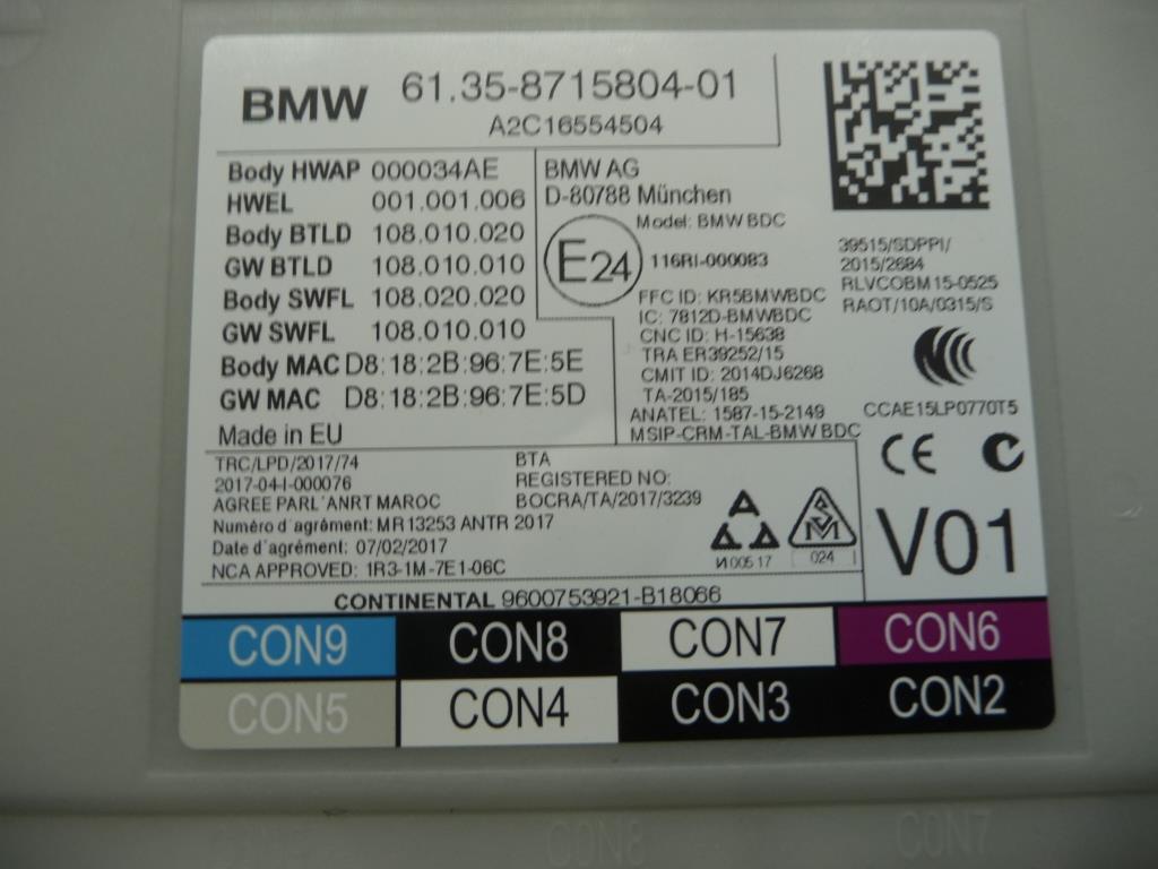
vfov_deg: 49.7
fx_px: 937
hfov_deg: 63.4
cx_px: 579
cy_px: 434
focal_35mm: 28
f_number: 3.3
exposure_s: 1/30
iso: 100
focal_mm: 4.7
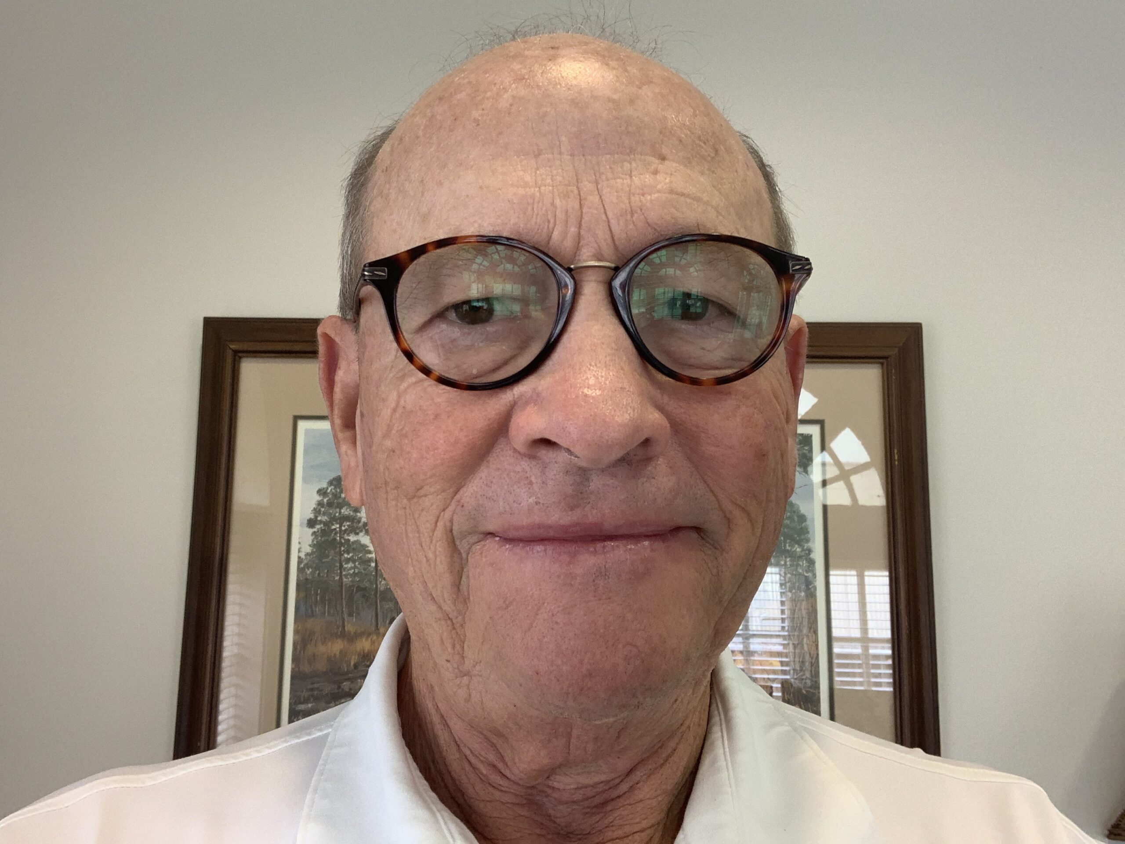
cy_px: 422
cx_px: 562
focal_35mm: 32
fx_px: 1040
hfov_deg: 56.8
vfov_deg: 44.2
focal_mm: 2.87
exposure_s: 1/60
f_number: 2.2
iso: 100
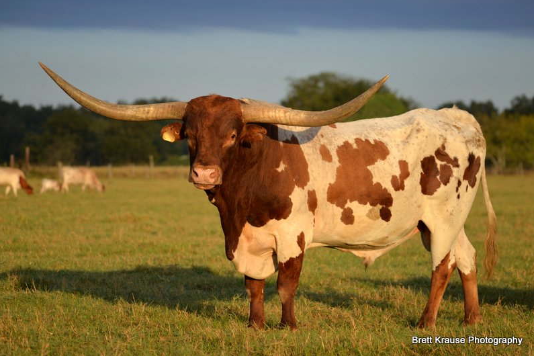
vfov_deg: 9.1
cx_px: 267
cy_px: 177
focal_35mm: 151
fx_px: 2240
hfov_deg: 13.6
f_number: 5
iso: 100
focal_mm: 150
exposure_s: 1/640
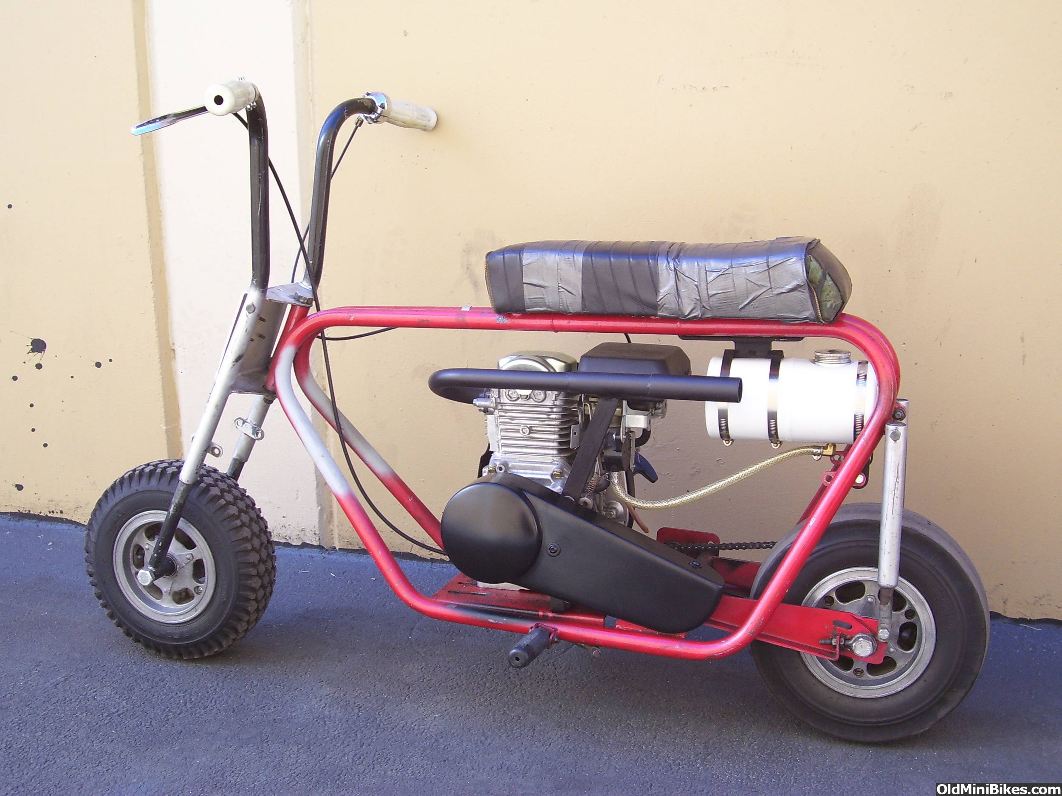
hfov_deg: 44.8
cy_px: 398
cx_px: 531
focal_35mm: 42
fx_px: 1289
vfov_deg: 34.3
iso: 80
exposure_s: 1/125
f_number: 3
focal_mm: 7
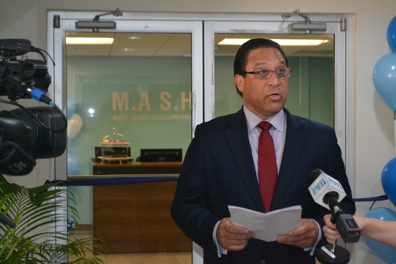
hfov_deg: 29.2
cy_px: 132
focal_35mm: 69
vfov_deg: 19.7
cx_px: 198
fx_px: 759
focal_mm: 46
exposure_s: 1/60
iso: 3200
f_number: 5.3
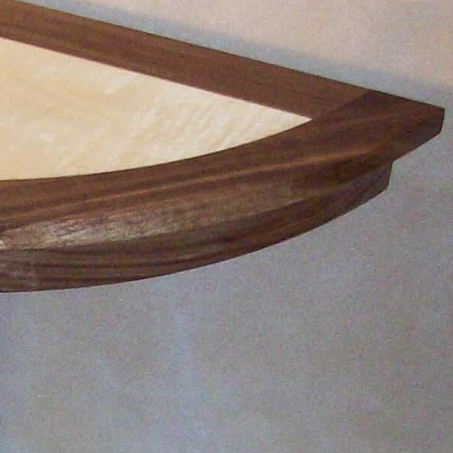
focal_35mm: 136
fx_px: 2014
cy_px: 271
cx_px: -252
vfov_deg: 12.8
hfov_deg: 12.2
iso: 140
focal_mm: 6
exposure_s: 1/64
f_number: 2.7
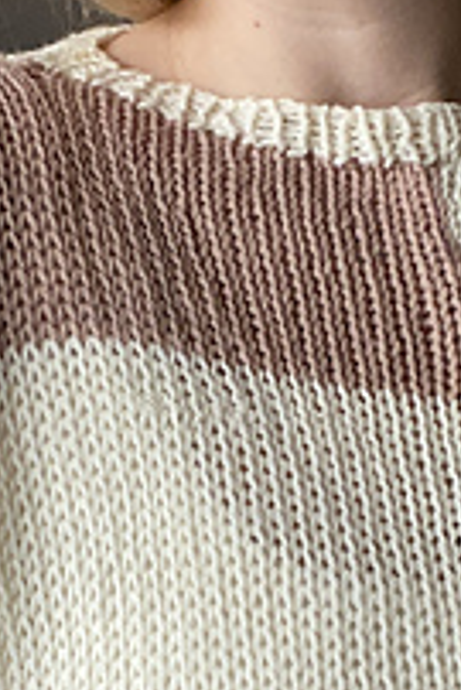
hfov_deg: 17.7
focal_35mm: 77
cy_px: 451
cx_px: 254
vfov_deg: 26.2
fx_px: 1476
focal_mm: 2.71
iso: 250
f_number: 2.2
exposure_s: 1/60
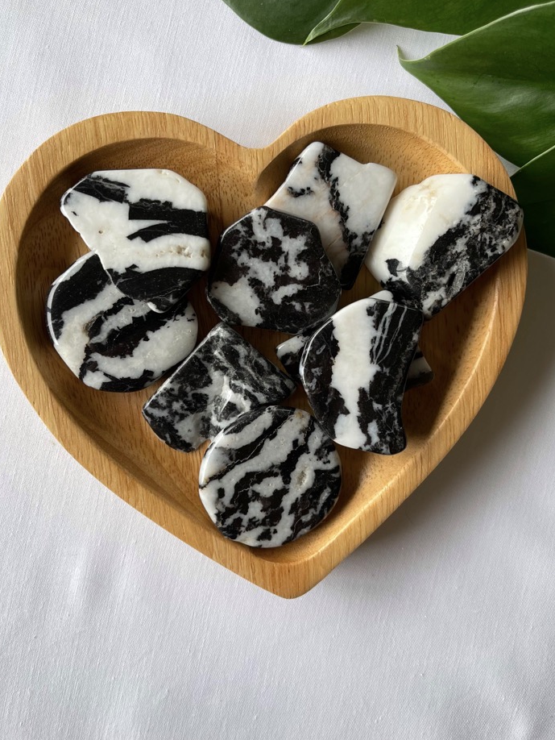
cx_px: 276
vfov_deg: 61.6
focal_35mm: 29
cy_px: 342
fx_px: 620
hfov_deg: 48.2
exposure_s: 1/121
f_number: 1.6
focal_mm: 5.1
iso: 32
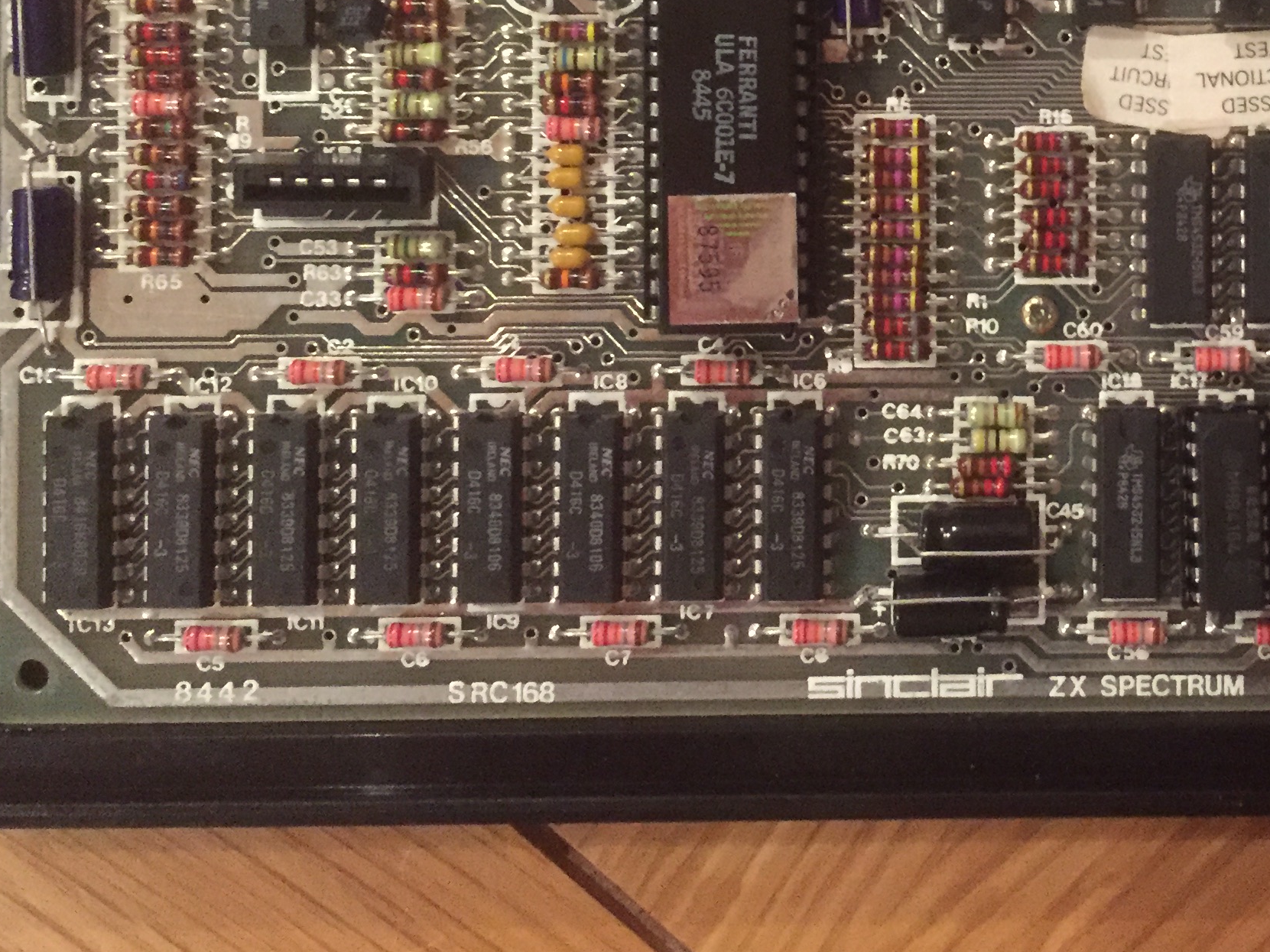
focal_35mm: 57
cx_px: 1030
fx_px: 2091
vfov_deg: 24.8
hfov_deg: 32.8
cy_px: 71
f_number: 2.2
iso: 400
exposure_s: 1/17
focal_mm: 4.15
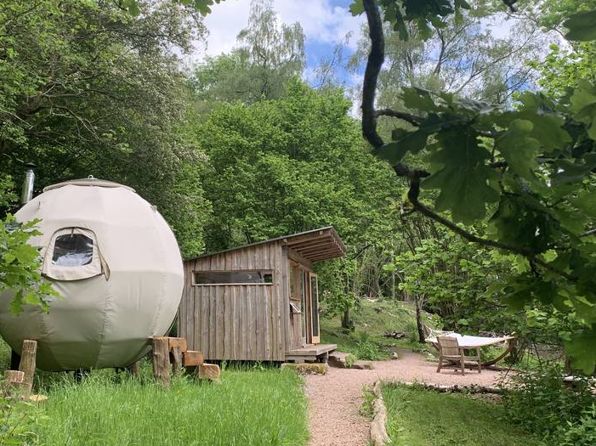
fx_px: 654
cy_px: 192
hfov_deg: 48.5
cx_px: 221
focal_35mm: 38
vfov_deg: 37.6
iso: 25
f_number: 1.8
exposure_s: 1/543
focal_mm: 4.25
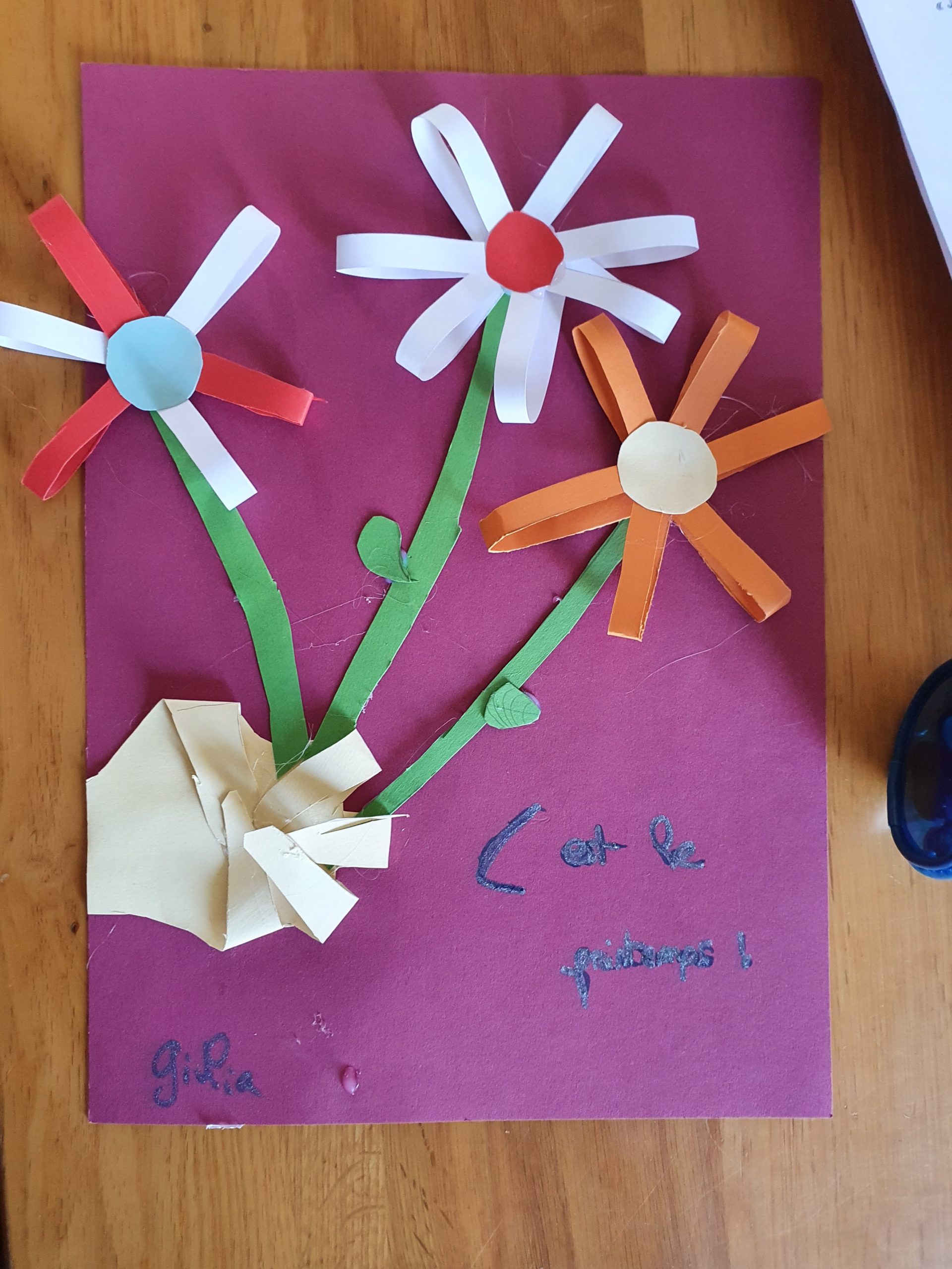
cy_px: 634
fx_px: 953
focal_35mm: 26
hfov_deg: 53.1
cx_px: 476
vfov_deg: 67.3
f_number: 2.4
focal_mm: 4.32
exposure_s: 1/50
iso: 400
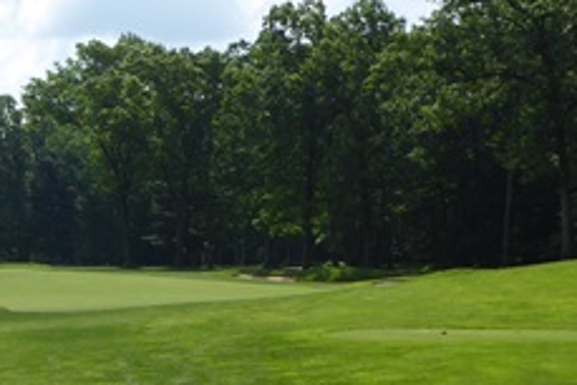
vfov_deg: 8.4
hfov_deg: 12.4
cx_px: -68
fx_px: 2614
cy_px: 171
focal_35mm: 163
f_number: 4.1
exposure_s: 1/640
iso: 80
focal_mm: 9.6
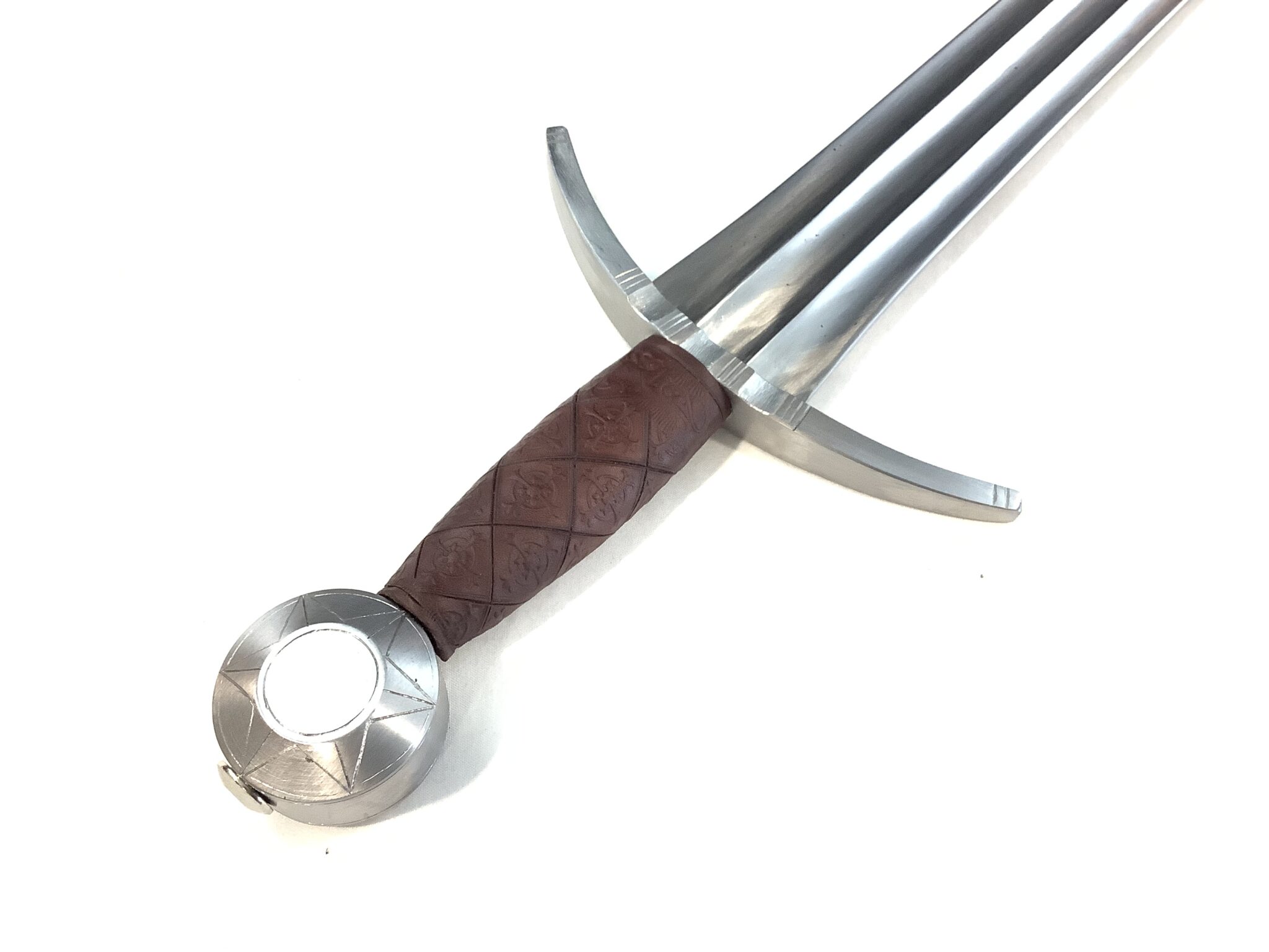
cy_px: 476
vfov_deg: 45.4
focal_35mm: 31
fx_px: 1136
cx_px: 634
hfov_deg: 58.4
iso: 250
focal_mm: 3.3
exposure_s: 1/60
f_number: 2.4
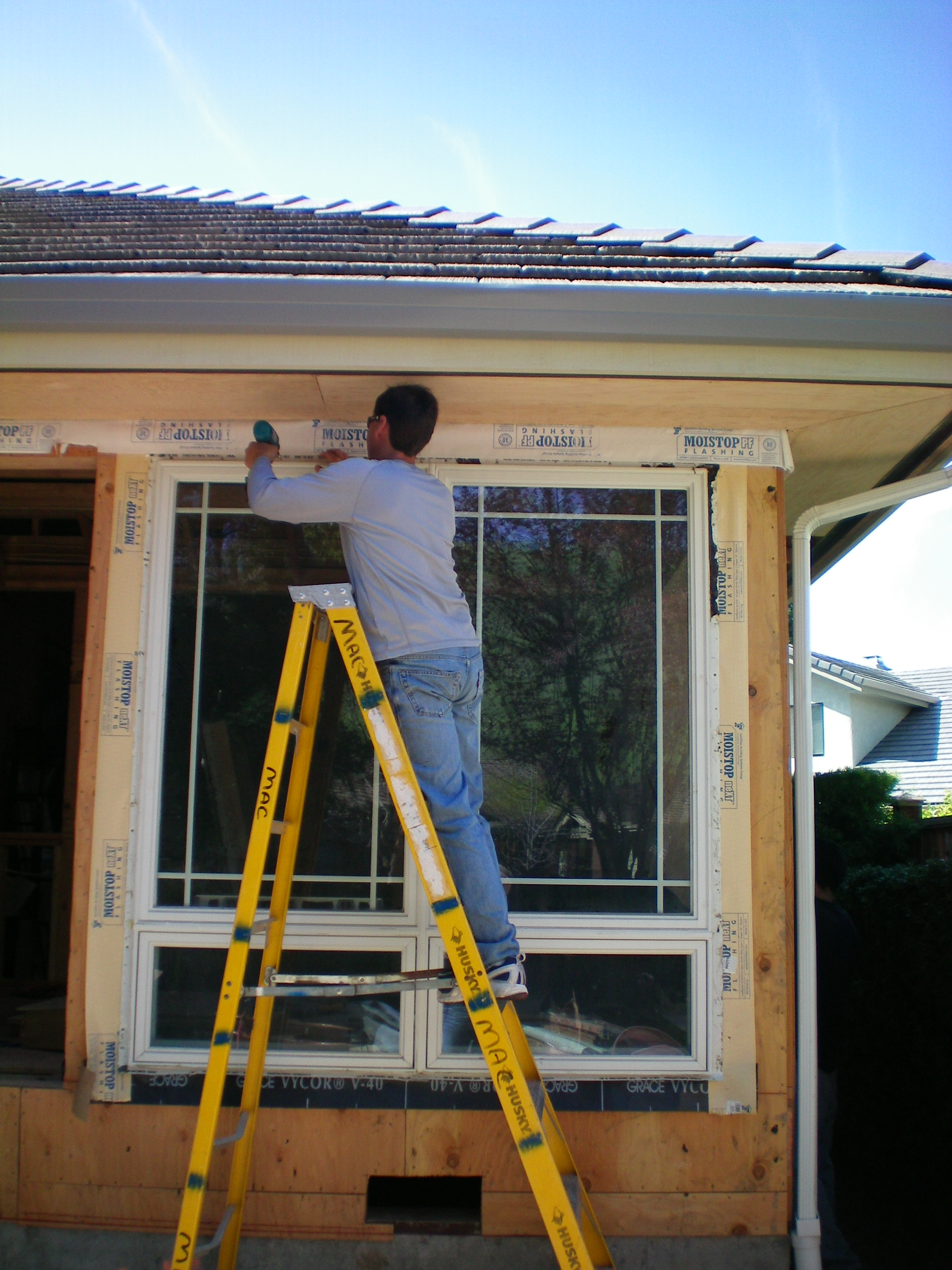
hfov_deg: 37.7
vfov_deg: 49.0
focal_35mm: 38
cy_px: 635
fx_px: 1393
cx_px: 476
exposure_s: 1/250
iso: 64
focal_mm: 6.3
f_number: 3.1
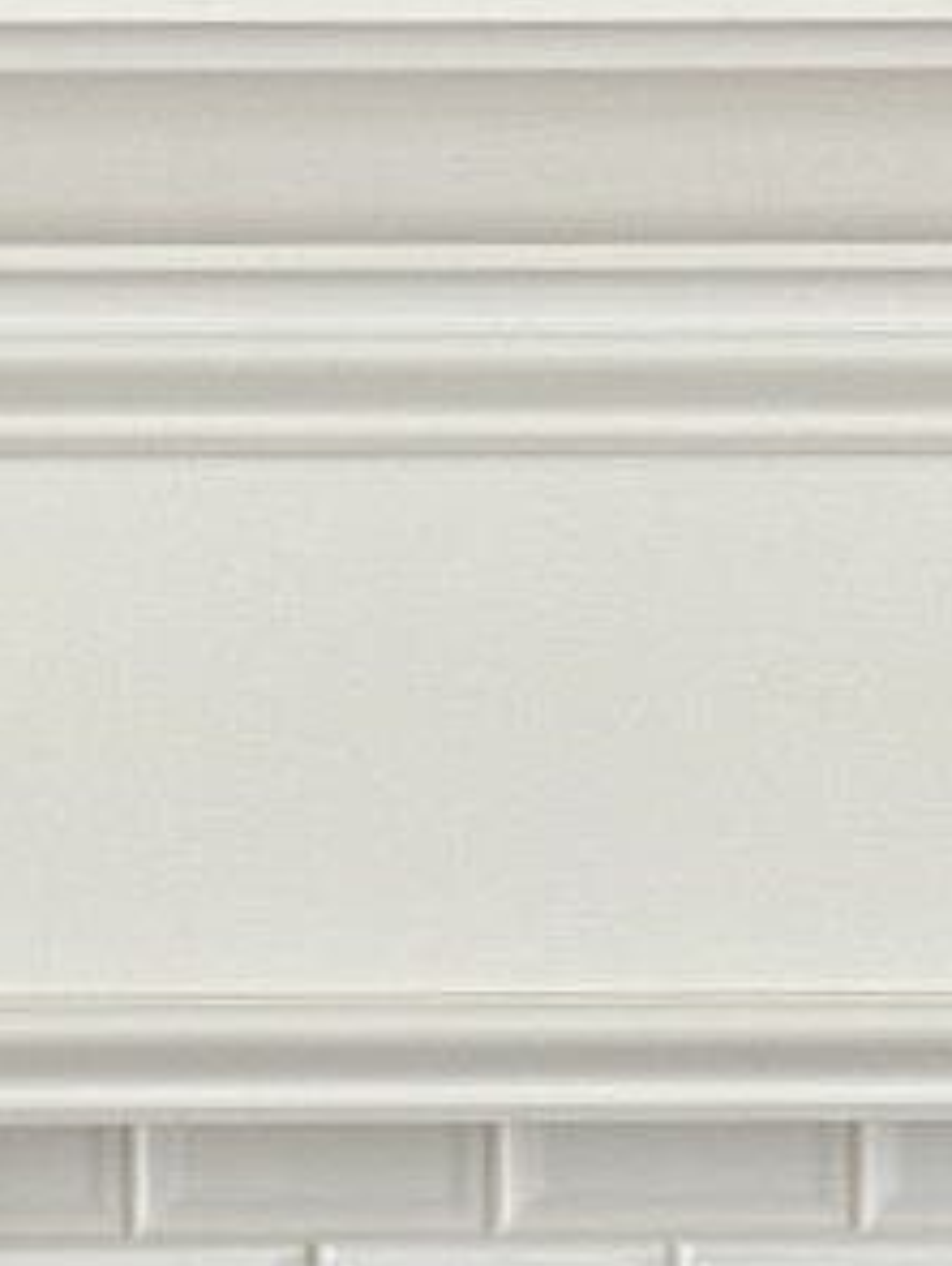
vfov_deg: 9.5
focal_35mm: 208
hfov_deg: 7.2
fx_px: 7611
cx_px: 545
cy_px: 592
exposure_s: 1/60
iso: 200
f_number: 1.78
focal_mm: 6.86
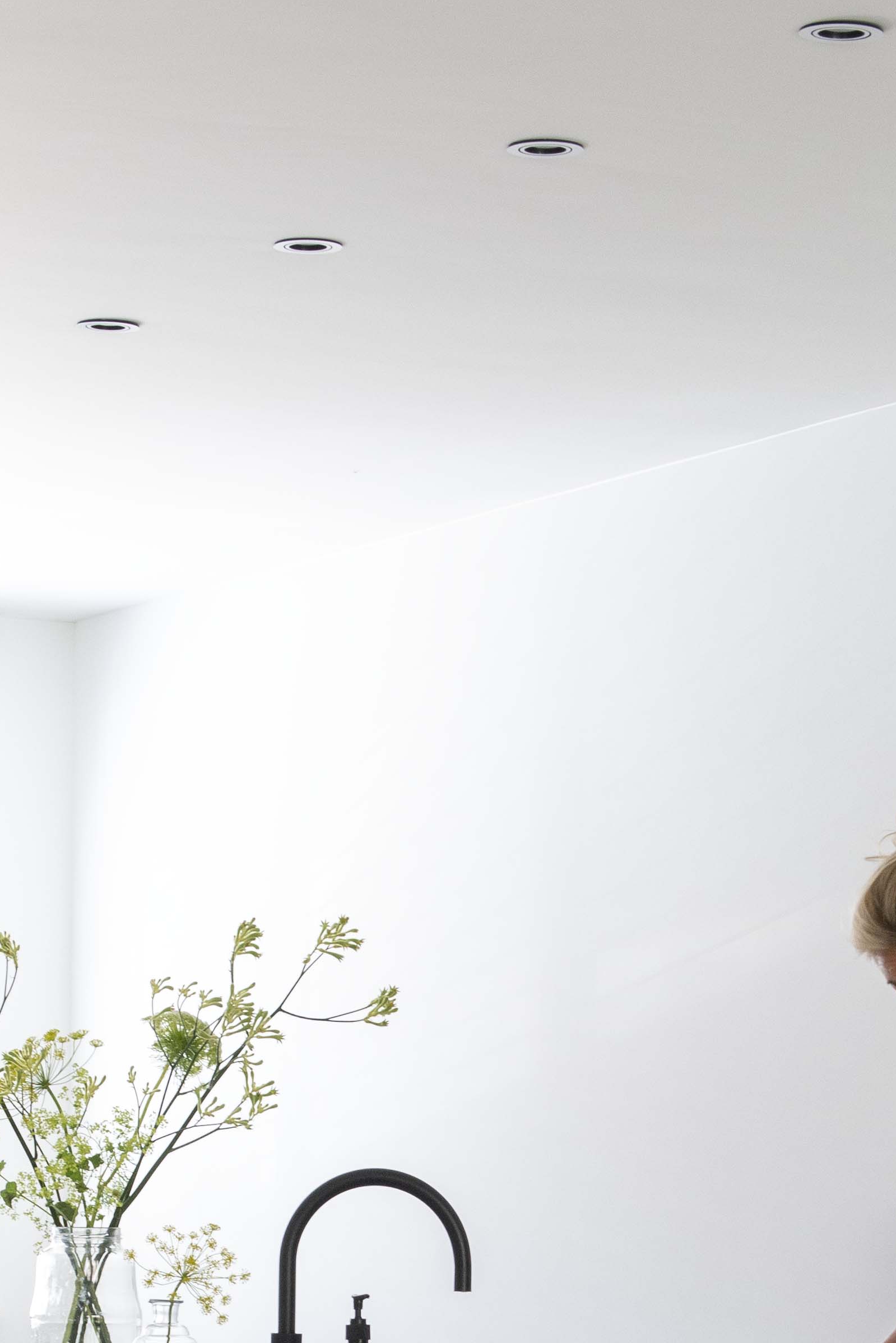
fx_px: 4812
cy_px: 1397
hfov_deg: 10.6
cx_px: 350
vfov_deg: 15.5
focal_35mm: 129
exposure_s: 1/25
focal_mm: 42
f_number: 8
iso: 1000
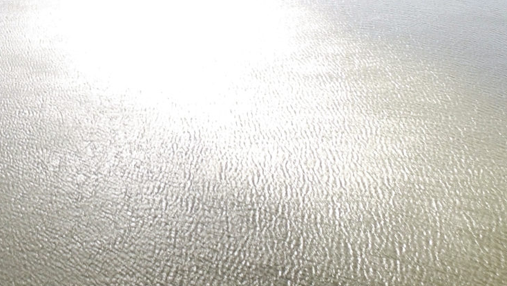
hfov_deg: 34.7
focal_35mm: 57
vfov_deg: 19.8
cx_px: 57
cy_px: -62
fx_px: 766
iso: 100
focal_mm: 3.61
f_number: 2.8
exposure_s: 1/301
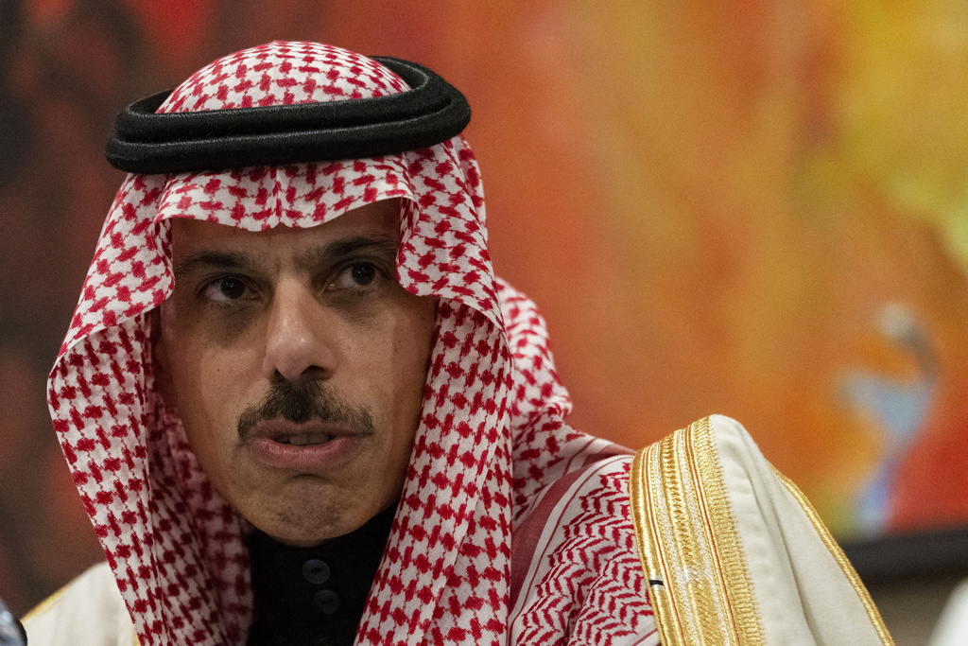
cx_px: 484
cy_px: 323
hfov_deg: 6.9
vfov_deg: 4.6
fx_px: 8067
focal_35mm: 300
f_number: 2.8
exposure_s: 1/200
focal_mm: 200
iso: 5000
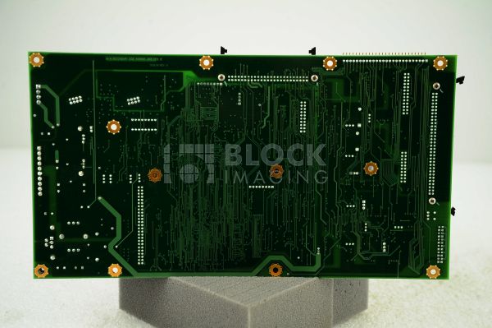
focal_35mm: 70
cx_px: 246
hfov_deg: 28.9
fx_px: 956
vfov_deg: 19.4
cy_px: 164
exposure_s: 1/100
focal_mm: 70
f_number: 5.6
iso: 800
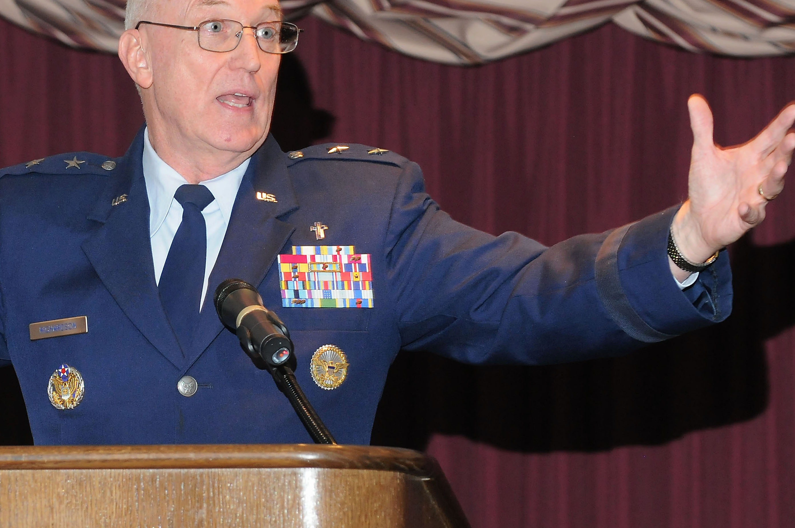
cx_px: 210
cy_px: 236
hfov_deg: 6.8
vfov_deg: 4.6
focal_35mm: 301
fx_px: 6639
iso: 800
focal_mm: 130
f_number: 4.5
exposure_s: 1/125
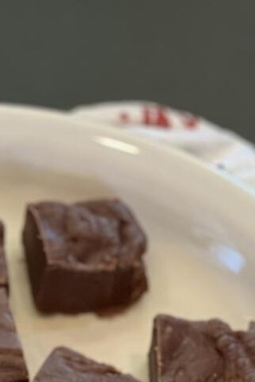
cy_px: 542
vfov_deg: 7.9
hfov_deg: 5.4
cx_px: -44
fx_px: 2705
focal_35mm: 255
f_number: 2.8
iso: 125
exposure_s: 1/40
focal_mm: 9
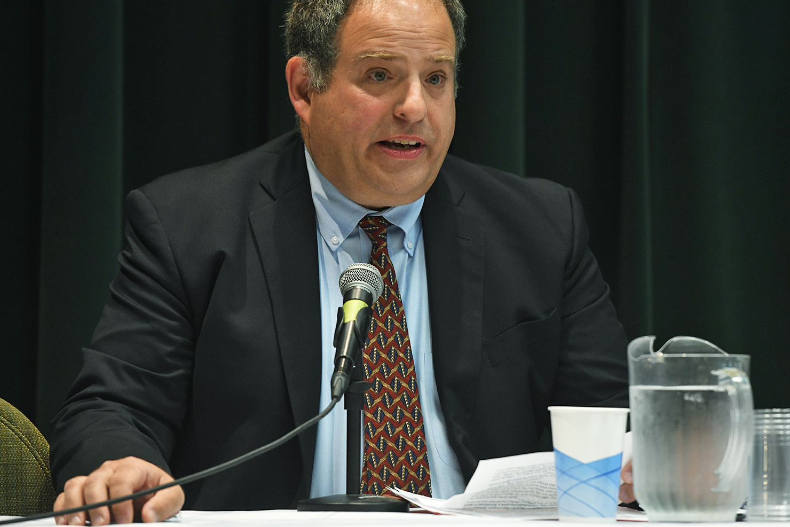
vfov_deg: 6.1
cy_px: 227
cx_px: 438
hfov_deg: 9.1
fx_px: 4938
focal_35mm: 225
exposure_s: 1/100
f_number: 4
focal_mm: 185
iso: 1600
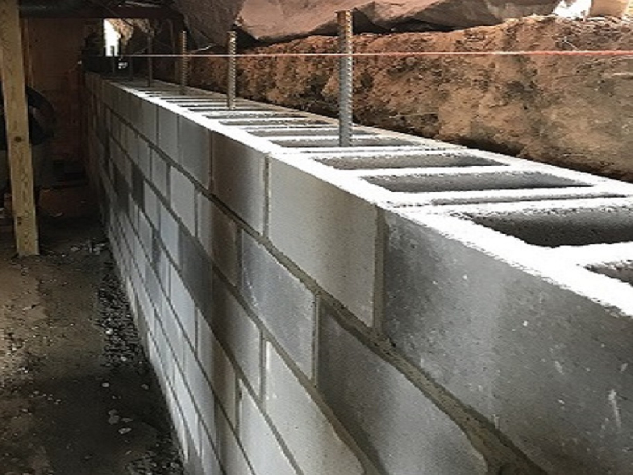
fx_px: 530
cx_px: 316
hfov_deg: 61.7
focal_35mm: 29
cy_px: 238
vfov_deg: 48.2
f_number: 2.2
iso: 250
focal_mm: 4.15
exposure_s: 1/30
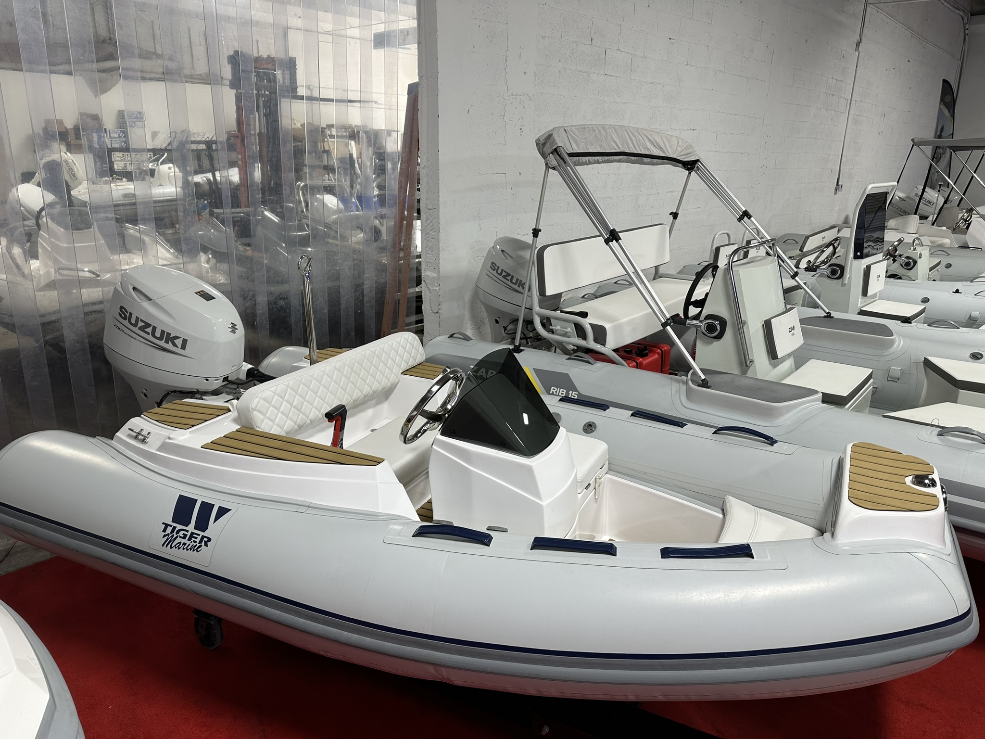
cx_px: 492
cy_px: 370
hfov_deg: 71.6
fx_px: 683
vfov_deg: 56.8
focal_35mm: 24
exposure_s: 1/120
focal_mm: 6.86
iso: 80
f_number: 1.78
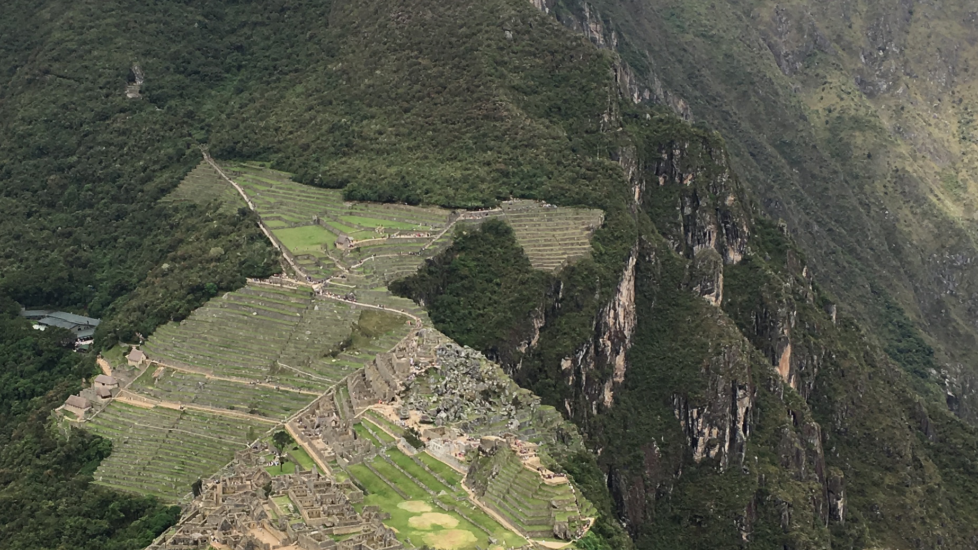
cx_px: 406
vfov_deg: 17.4
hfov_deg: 30.5
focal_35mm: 69
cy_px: 362
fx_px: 1790
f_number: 2.2
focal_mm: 4.15
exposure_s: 1/641
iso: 25
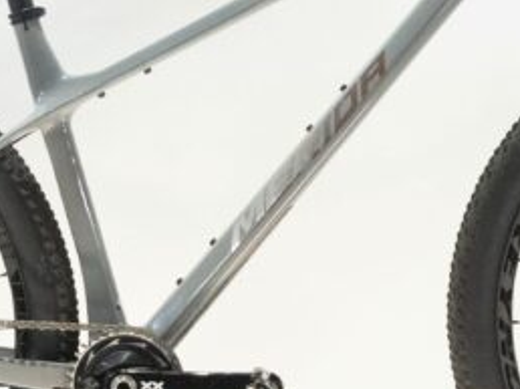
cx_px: 240
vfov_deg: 9.7
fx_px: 2296
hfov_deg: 12.9
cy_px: 120
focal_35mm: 153
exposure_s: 1/640
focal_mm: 32
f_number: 5
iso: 6400
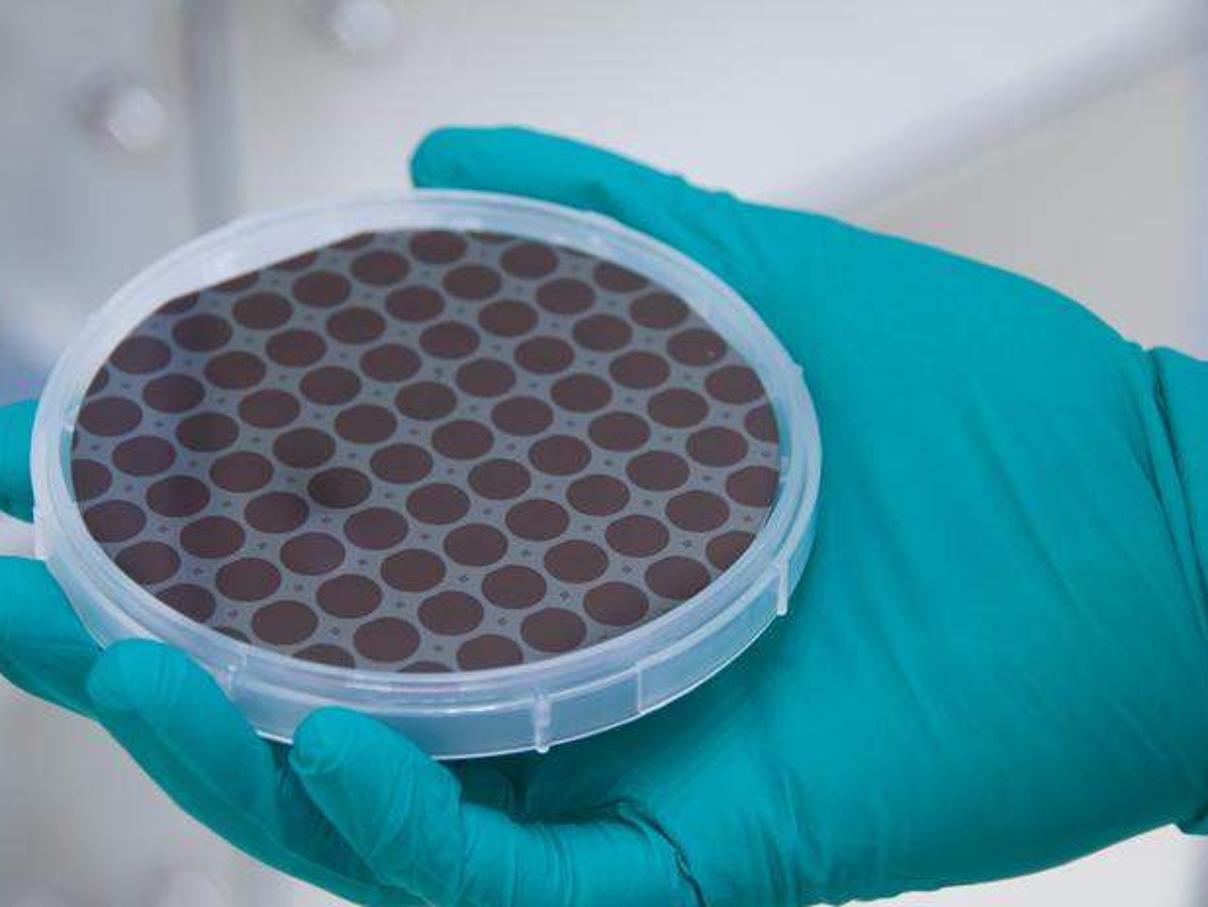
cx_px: 572
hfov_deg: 16.1
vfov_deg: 12.1
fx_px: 4277
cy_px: 454
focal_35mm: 123
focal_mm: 75
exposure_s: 1/60
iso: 400
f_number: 5
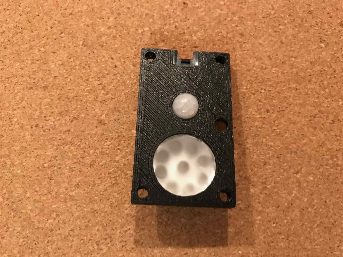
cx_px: 172
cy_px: 128
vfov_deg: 49.7
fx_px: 277
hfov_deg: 63.4
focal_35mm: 28
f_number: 1.8
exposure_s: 1/8
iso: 80
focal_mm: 3.99
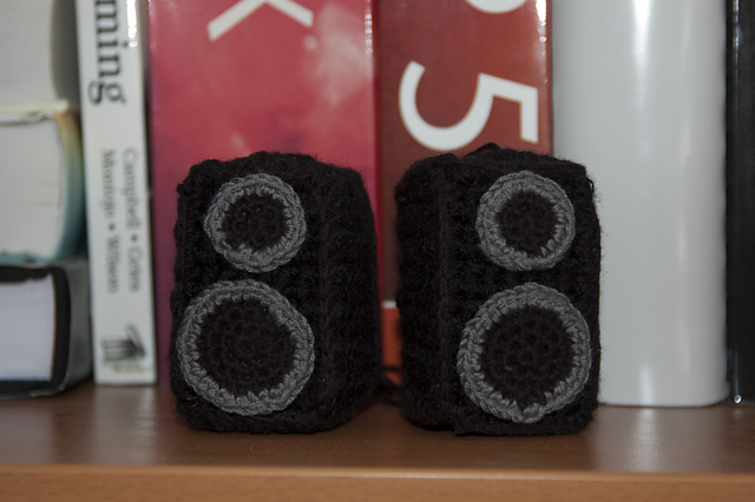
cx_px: 378
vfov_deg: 15.7
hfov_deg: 23.4
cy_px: 251
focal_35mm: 87
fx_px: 1824
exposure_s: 1/60
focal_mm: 58
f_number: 4.5
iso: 400
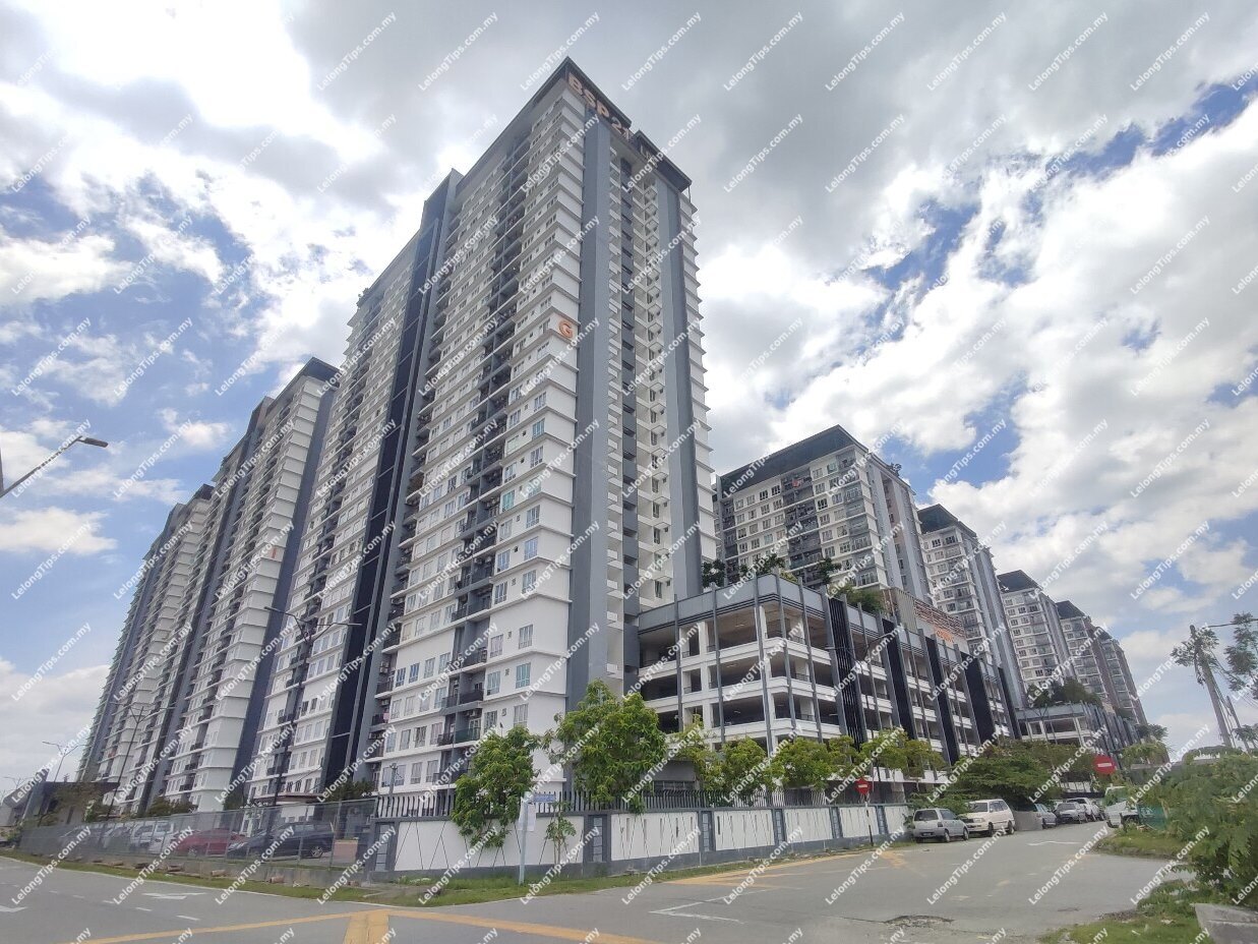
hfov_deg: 94.5
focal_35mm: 16
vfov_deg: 78.1
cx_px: 629
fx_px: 582
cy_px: 472
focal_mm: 1.65
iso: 50
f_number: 2.2
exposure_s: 1/2456
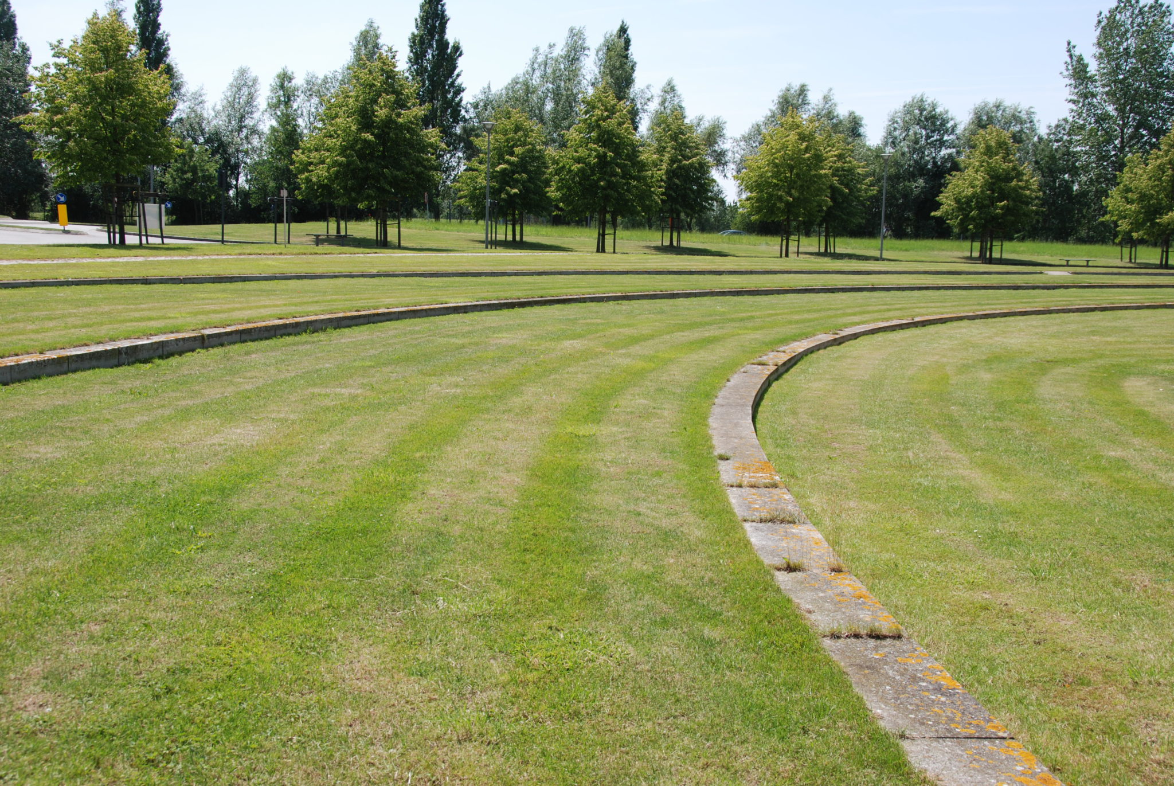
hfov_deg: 49.5
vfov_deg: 34.3
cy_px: 393
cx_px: 587
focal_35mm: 39
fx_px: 1273
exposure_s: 1/200
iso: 100
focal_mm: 26
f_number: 7.1
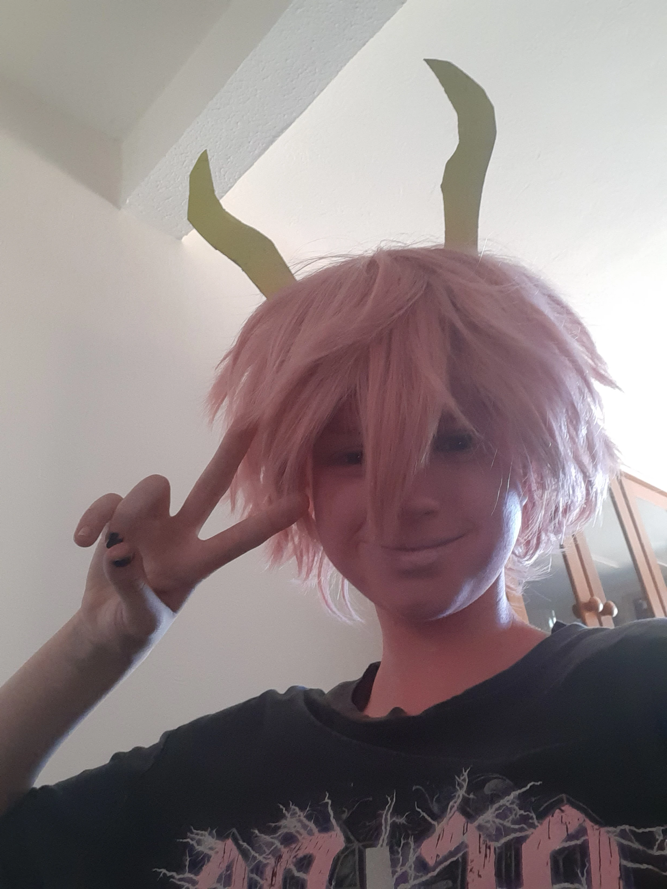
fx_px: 796
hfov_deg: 45.4
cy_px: 444
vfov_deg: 58.4
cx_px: 334
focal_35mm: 31
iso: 500
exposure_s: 1/25
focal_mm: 3.75
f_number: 2
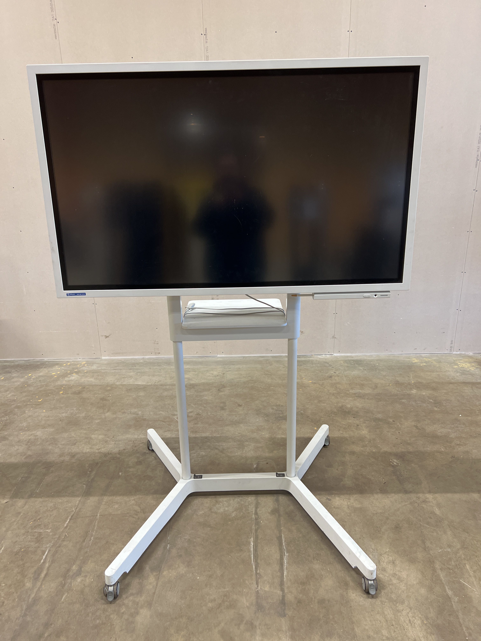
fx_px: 482
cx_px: 240
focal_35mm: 26
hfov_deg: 53.1
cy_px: 320
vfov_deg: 67.3
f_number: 1.5
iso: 125
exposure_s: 1/50
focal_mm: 5.7
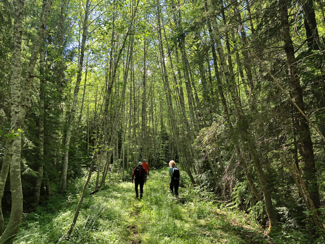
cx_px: 162
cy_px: 122
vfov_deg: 49.7
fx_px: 263
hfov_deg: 63.4
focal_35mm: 28
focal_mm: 4
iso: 32
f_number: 1.8
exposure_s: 1/120
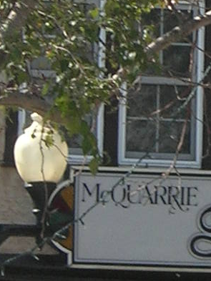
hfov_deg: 3.1
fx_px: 3858
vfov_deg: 4.2
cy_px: 65
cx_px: 328
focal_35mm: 475
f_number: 6.3
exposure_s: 1/145
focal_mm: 14.9
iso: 64
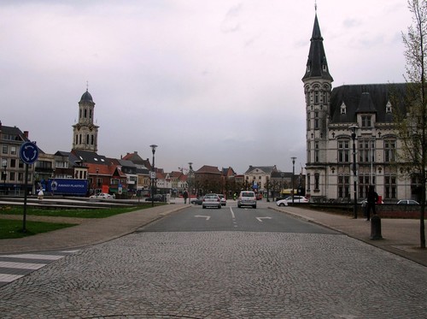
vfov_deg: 39.5
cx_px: 214
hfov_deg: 51.4
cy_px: 160
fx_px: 443
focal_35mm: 36
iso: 50
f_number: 3.7
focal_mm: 6
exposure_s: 1/766
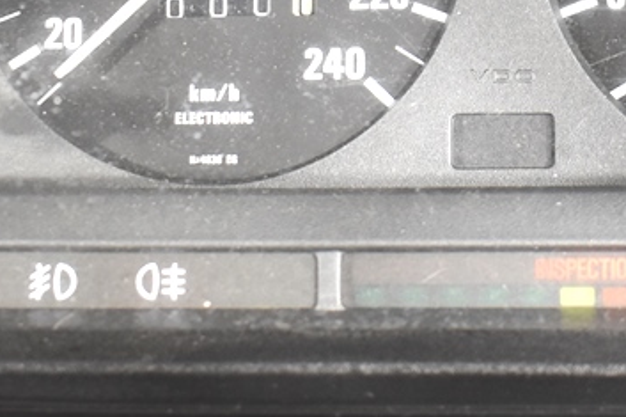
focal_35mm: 91
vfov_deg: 14.5
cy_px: -65
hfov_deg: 21.9
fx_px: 1589
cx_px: 534
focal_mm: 21
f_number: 4.5
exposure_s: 1/80
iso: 1600
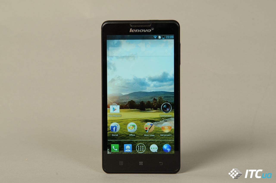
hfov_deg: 29.9
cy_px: 92
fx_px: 517
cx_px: 138
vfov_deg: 20.1
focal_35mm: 68
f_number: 14
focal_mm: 45
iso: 200
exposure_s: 1
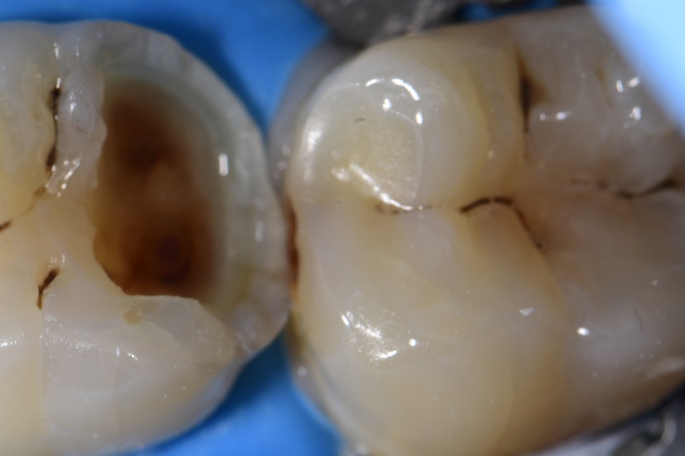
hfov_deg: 9.3
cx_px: 232
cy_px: 250
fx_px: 4203
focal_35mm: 221
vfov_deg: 6.2
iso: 200
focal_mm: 105
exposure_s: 1/160
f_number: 32
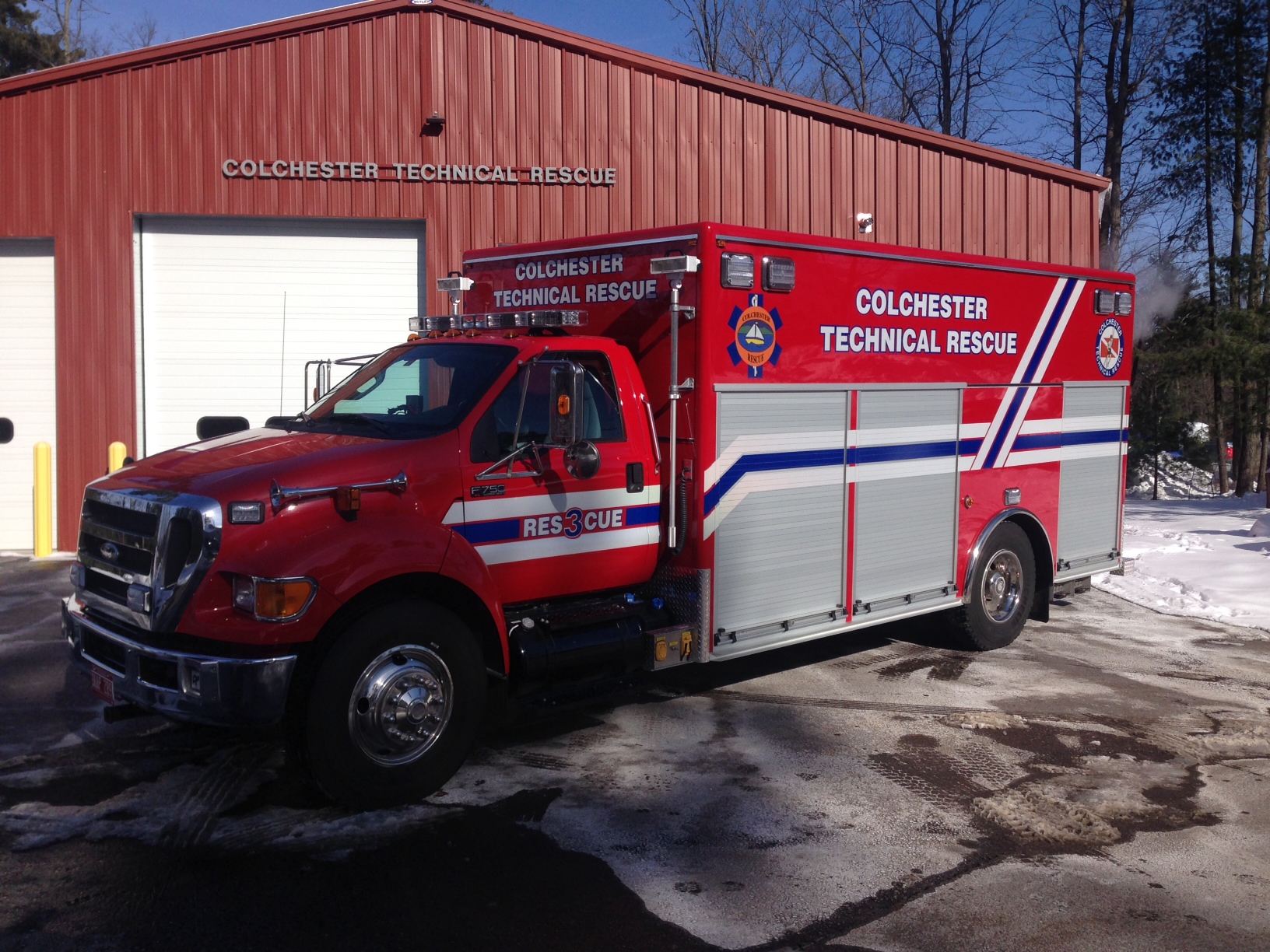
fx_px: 1211
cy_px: 476
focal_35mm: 33
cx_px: 635
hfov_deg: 55.4
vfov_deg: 42.9
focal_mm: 4.12
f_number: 2.4
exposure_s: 1/2358
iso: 50
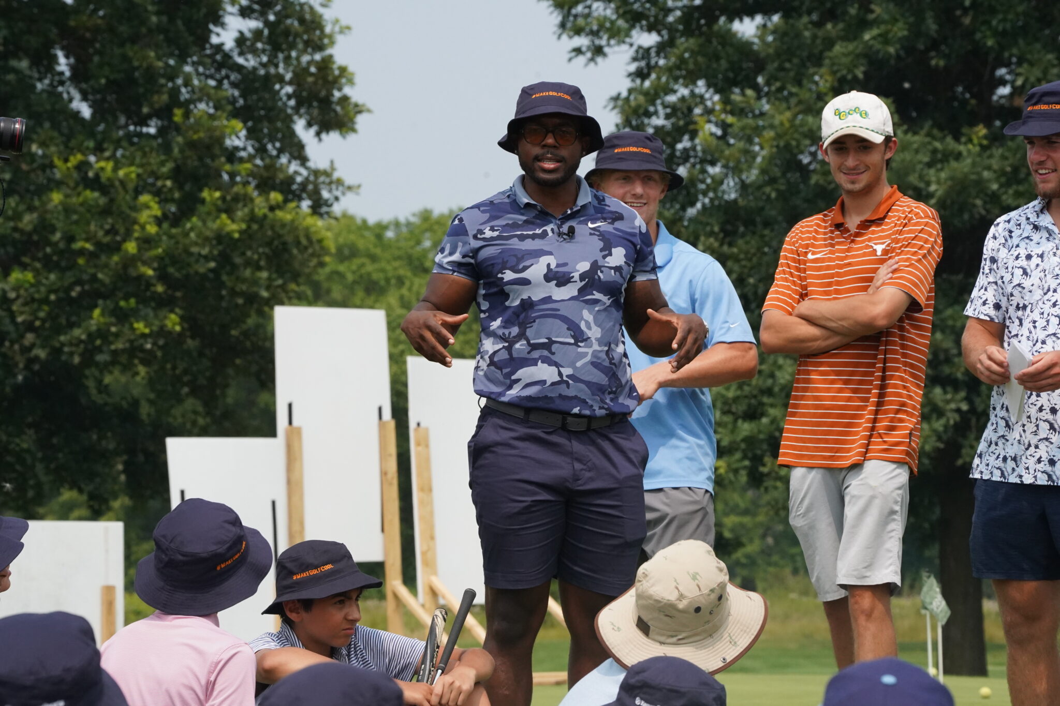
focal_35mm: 200
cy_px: 353
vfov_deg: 6.9
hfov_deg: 10.3
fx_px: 5888
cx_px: 530
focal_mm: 200
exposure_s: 1/3200
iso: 4000
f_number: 14
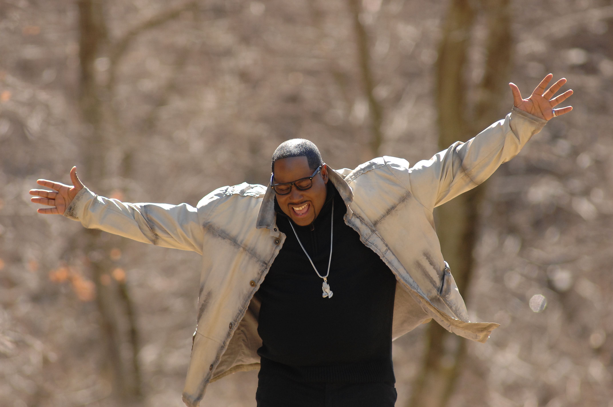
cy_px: 204
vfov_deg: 3.0
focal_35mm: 450
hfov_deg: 4.6
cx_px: 306
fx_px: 7653
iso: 400
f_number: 7.1
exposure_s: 1/800
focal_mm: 300
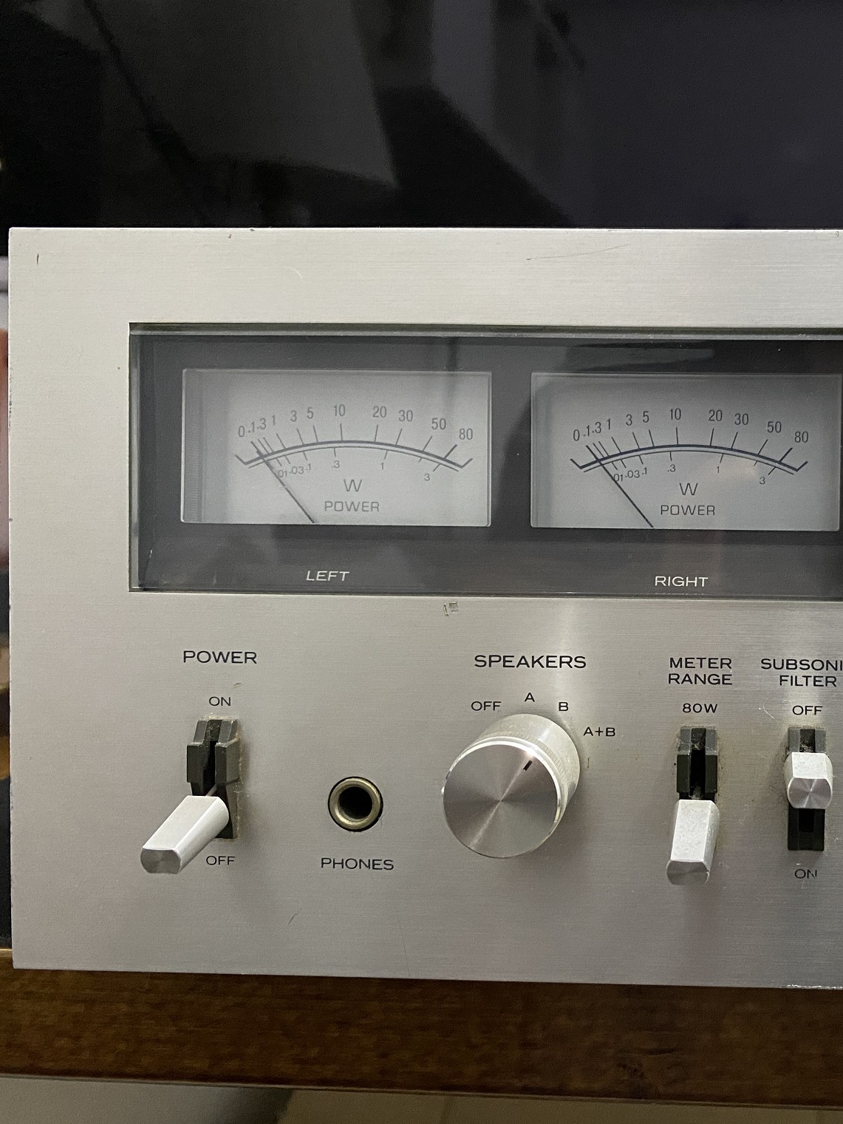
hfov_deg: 38.3
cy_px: 562
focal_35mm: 35
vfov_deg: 52.6
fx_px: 1136
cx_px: 736
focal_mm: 4.25
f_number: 1.8
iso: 500
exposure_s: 1/40
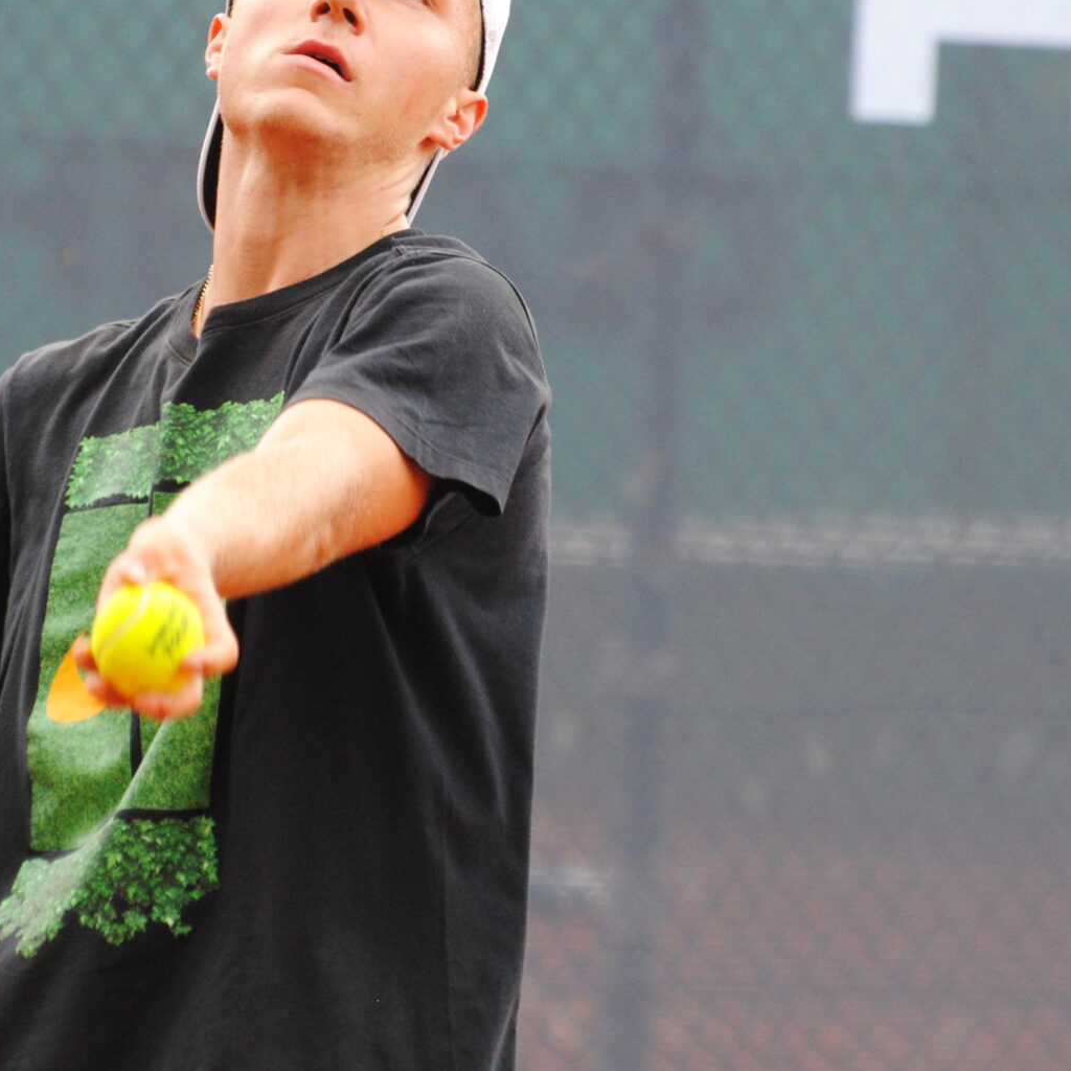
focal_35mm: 622
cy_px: 374
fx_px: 21775
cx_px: 155
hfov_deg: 2.8
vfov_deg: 2.8
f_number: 5.3
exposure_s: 1/500
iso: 500
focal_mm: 195
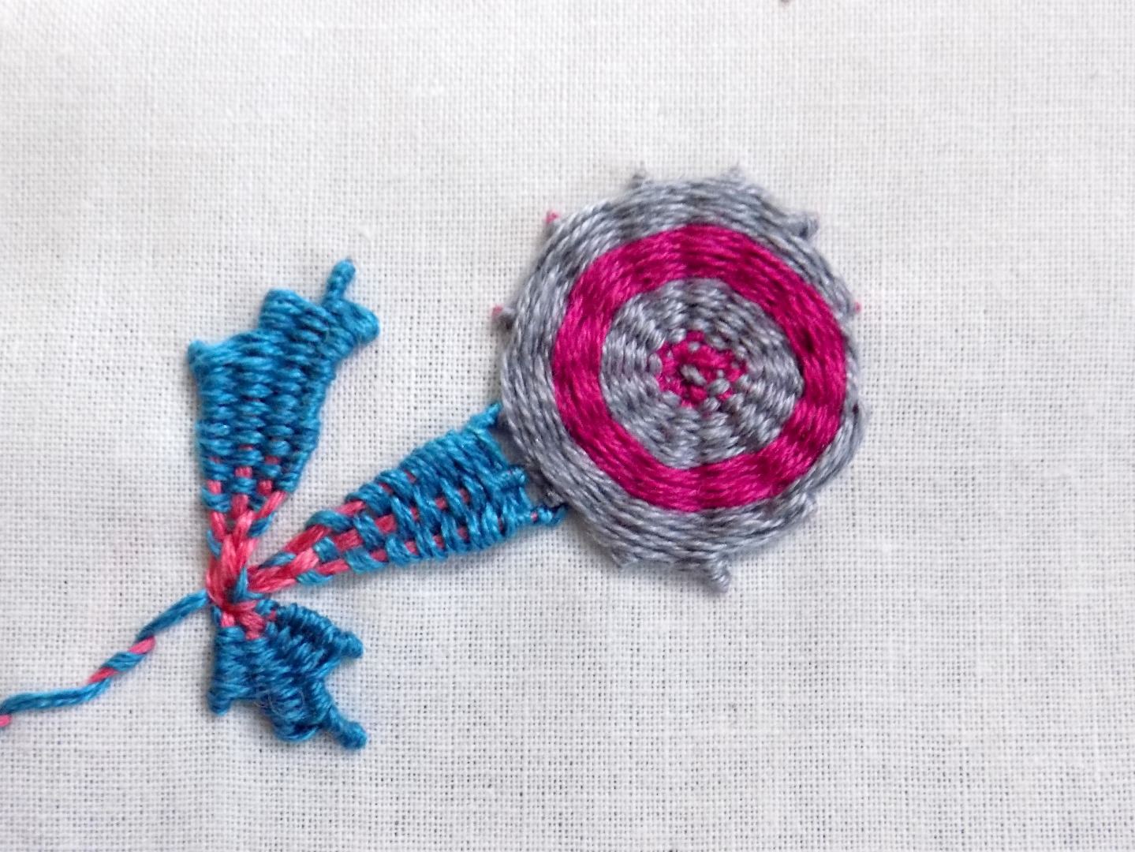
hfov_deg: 27.8
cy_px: 426
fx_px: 2296
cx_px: 568
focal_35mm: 70
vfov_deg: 21.0
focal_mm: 12.5
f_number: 4.2
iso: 400
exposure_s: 1/3
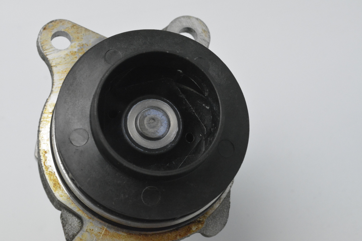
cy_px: 119
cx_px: 182
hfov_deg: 26.7
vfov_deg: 17.9
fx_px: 764
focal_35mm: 76
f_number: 11
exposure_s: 1/500
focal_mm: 50
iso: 6400
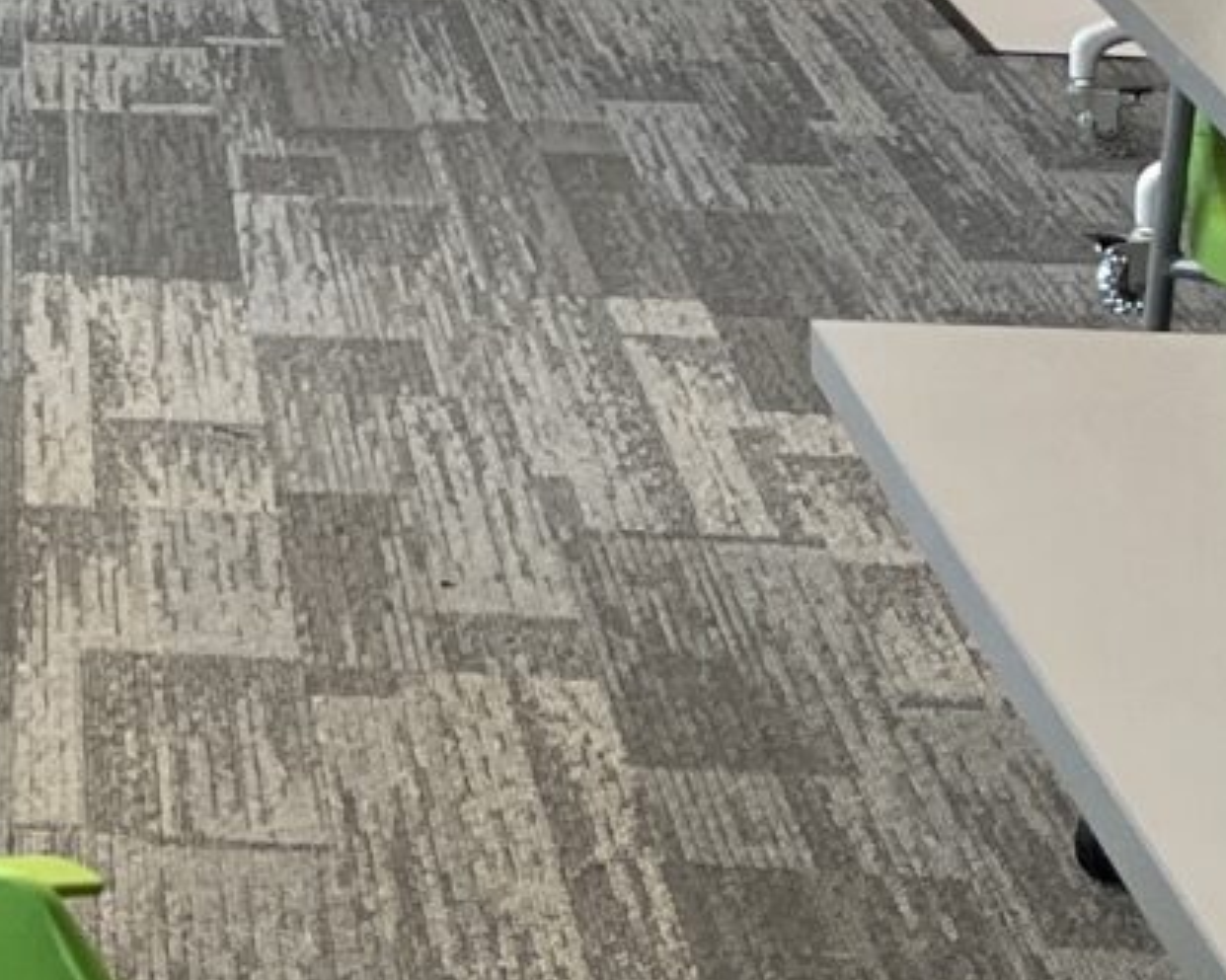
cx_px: -962
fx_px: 5695
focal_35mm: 157
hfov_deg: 11.4
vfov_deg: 9.2
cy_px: -980
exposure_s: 1/150
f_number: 1.6
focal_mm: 5.1
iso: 64
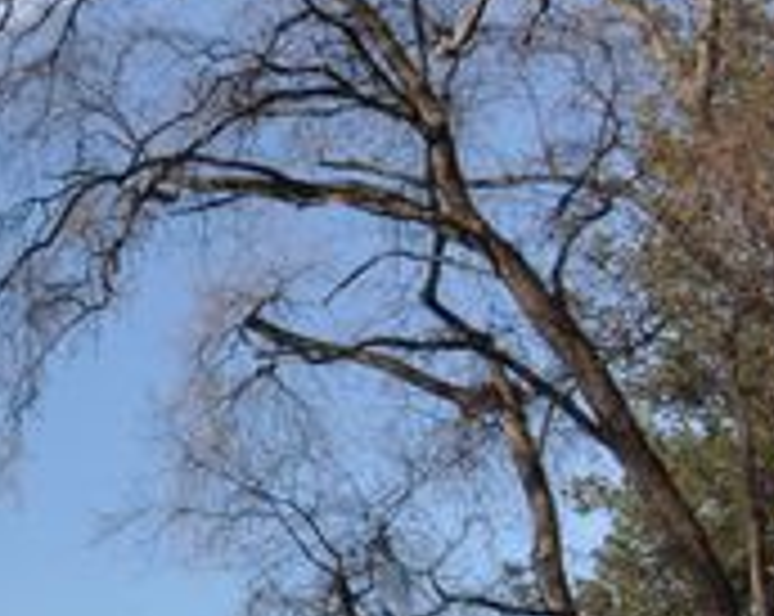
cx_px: -1467
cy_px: 814
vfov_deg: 10.0
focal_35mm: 151
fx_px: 3453
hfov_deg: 10.0
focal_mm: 18
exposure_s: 1/200
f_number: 13
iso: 200
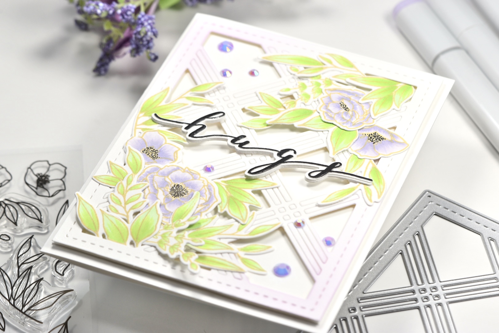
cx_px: 250
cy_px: 166
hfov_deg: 16.1
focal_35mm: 128
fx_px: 1767
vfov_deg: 10.8
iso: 100
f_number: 8
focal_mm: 85
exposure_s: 1/250
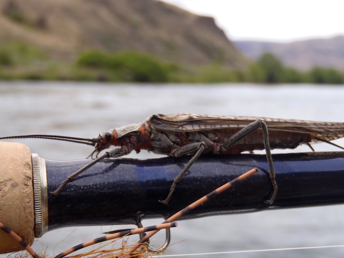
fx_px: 576
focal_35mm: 58
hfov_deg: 33.2
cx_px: 170
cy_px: 157
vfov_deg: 25.2
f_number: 4.7
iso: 80
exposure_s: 1/100
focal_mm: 6.64
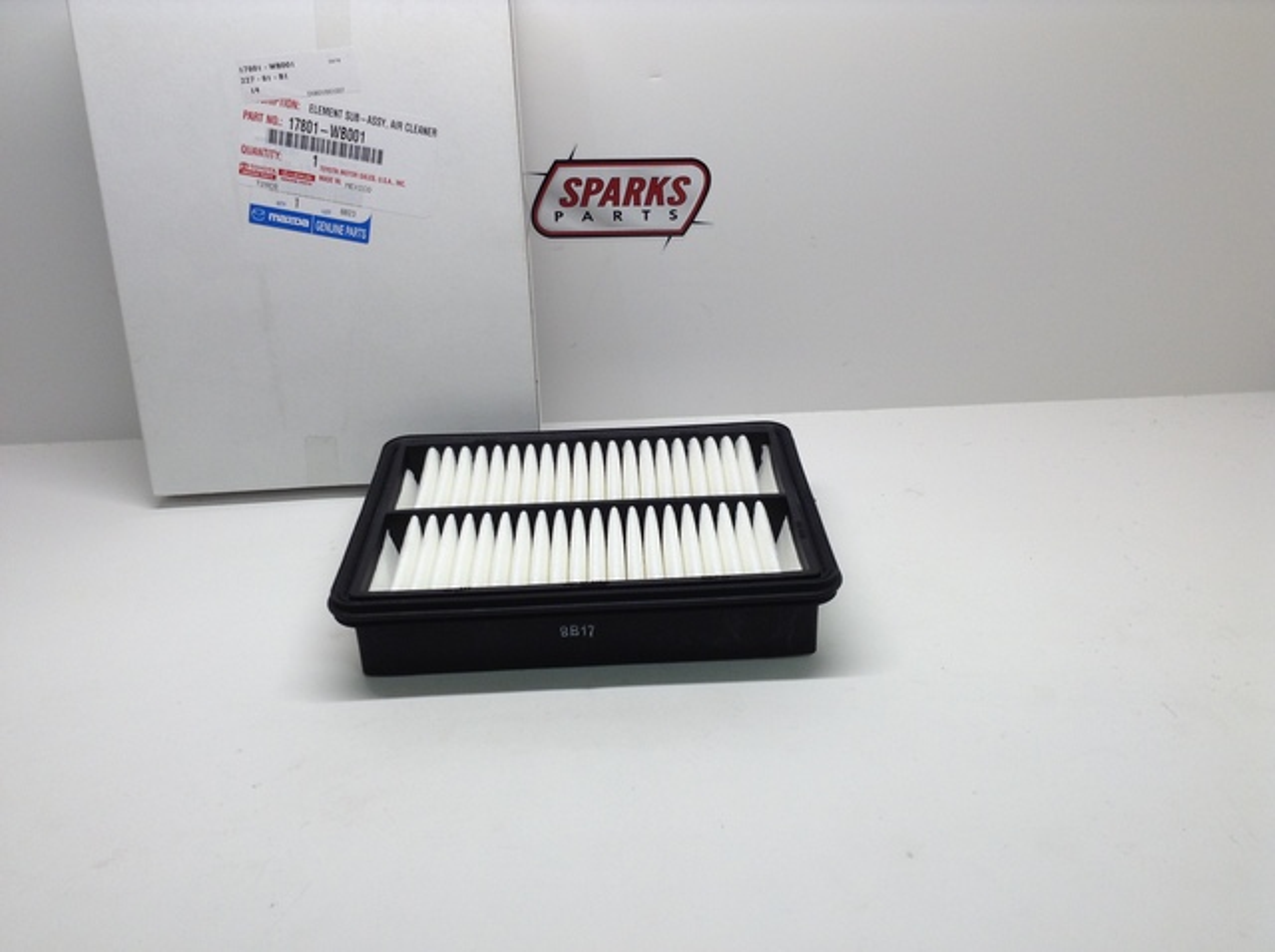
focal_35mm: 33
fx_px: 1214
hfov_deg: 55.4
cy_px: 476
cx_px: 638
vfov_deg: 42.8
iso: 25
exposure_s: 1/30
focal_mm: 3.3
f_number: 2.4
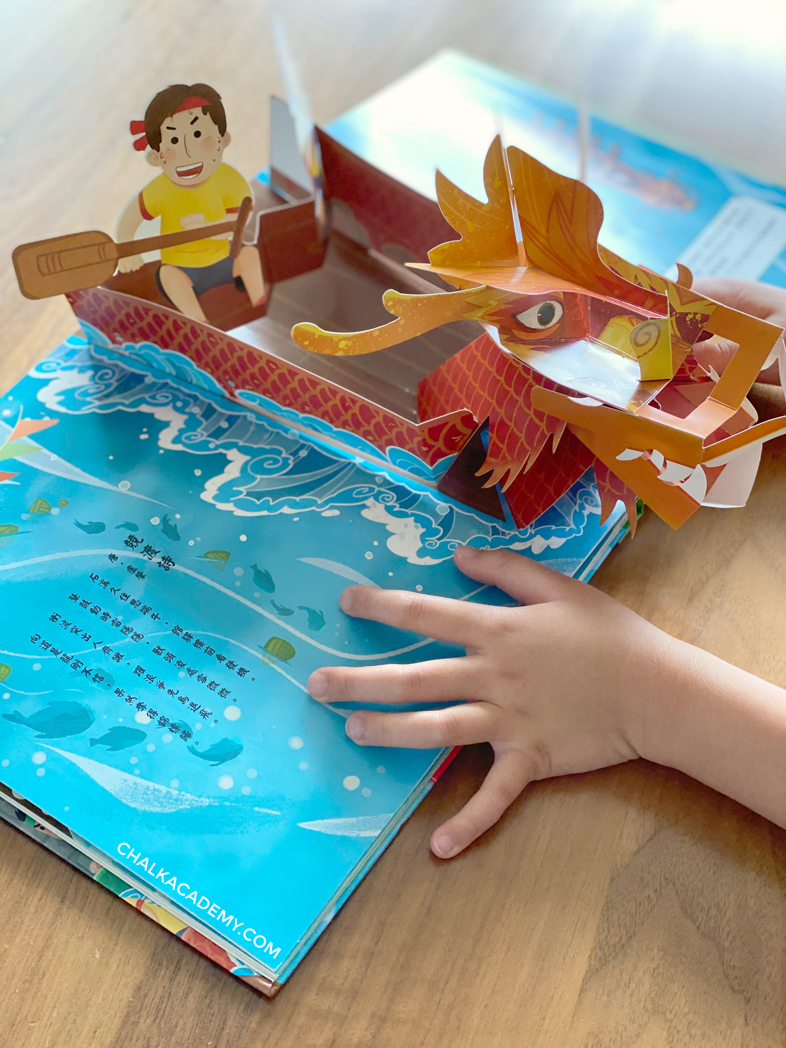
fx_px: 1574
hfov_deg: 28.0
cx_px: 393
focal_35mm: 52
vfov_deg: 36.8
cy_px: 524
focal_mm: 6
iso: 80
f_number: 2
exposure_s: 1/122
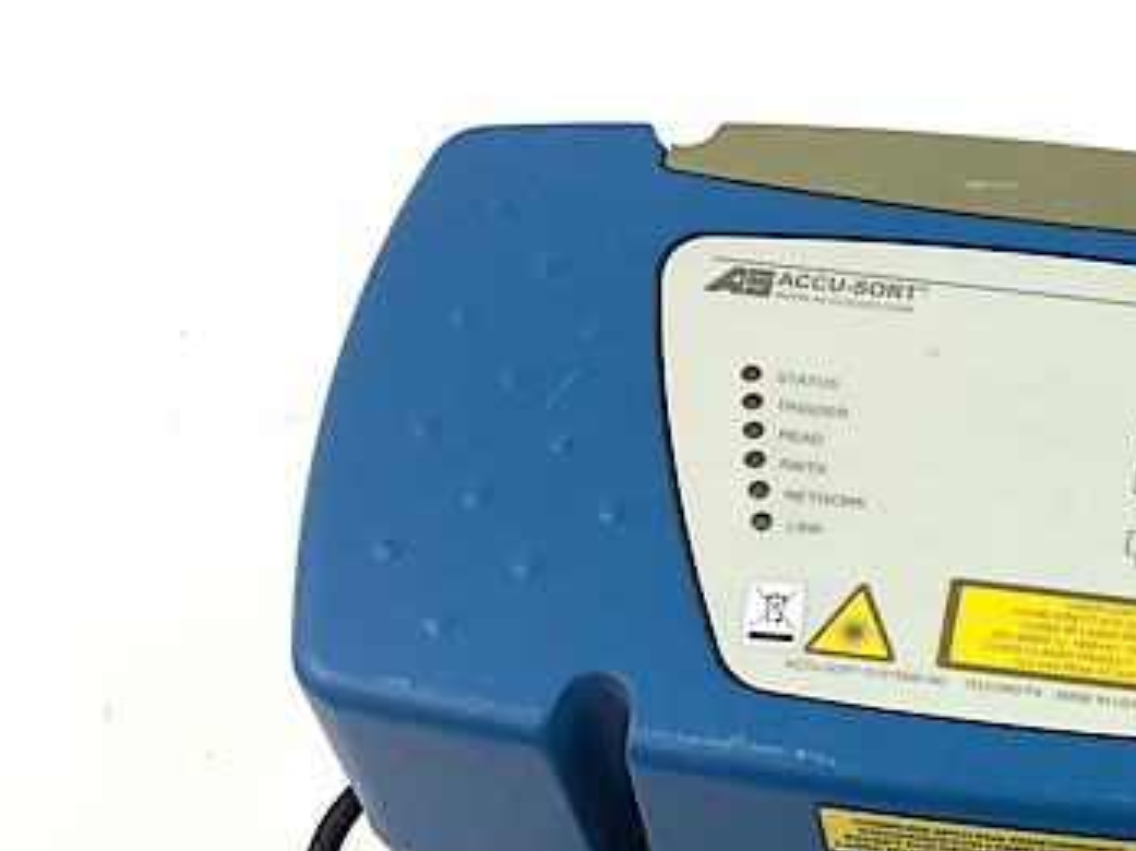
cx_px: 1146
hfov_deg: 27.3
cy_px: 650
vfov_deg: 21.7
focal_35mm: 67
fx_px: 2198
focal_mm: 3.3
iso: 100
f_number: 2.4
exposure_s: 1/100
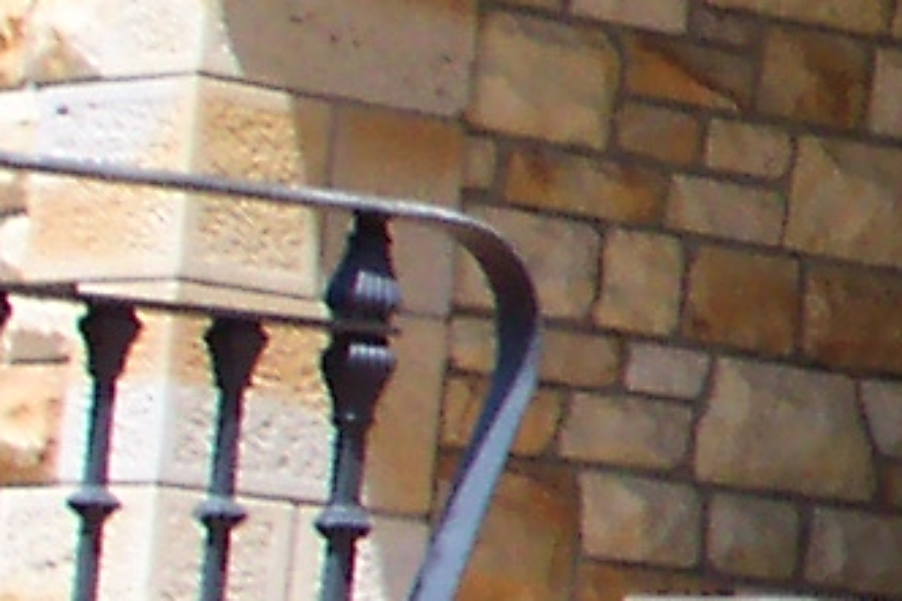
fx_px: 6461
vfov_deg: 5.3
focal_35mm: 258
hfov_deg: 7.1
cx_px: 2676
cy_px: 0
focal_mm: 7.5
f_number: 9.5
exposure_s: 1/125
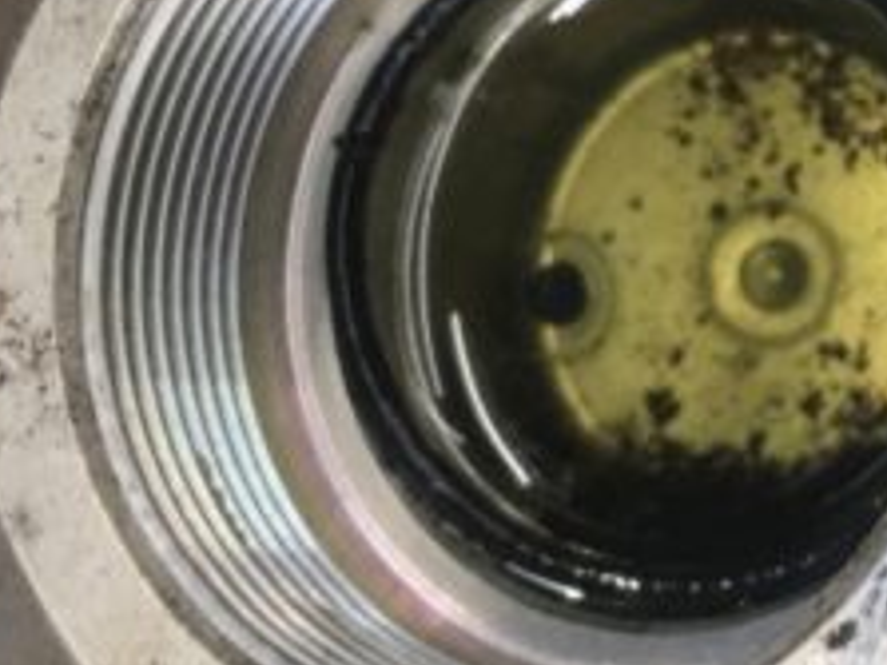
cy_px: -60
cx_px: 1157
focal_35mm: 100
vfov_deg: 14.4
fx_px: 2561
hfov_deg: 18.3
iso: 40
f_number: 2.2
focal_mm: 4.15
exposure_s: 1/30
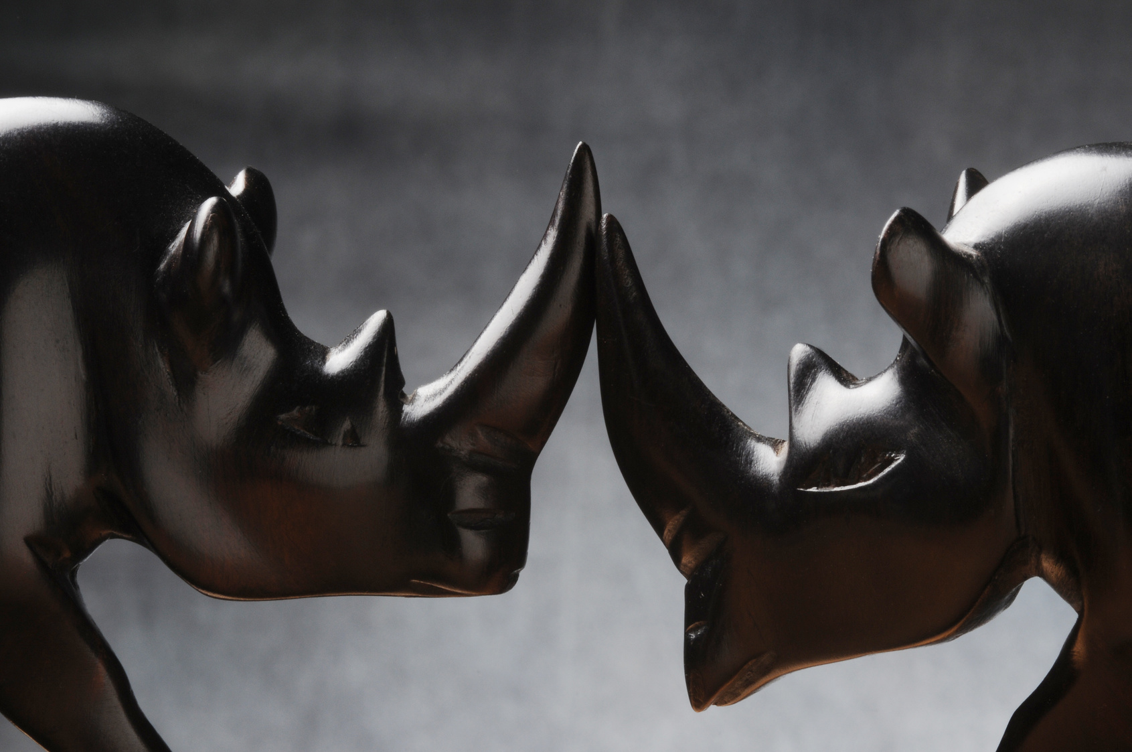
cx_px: 566
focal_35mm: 158
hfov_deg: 13.1
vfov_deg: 8.7
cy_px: 376
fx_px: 4946
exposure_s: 1/60
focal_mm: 105
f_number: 32
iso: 200
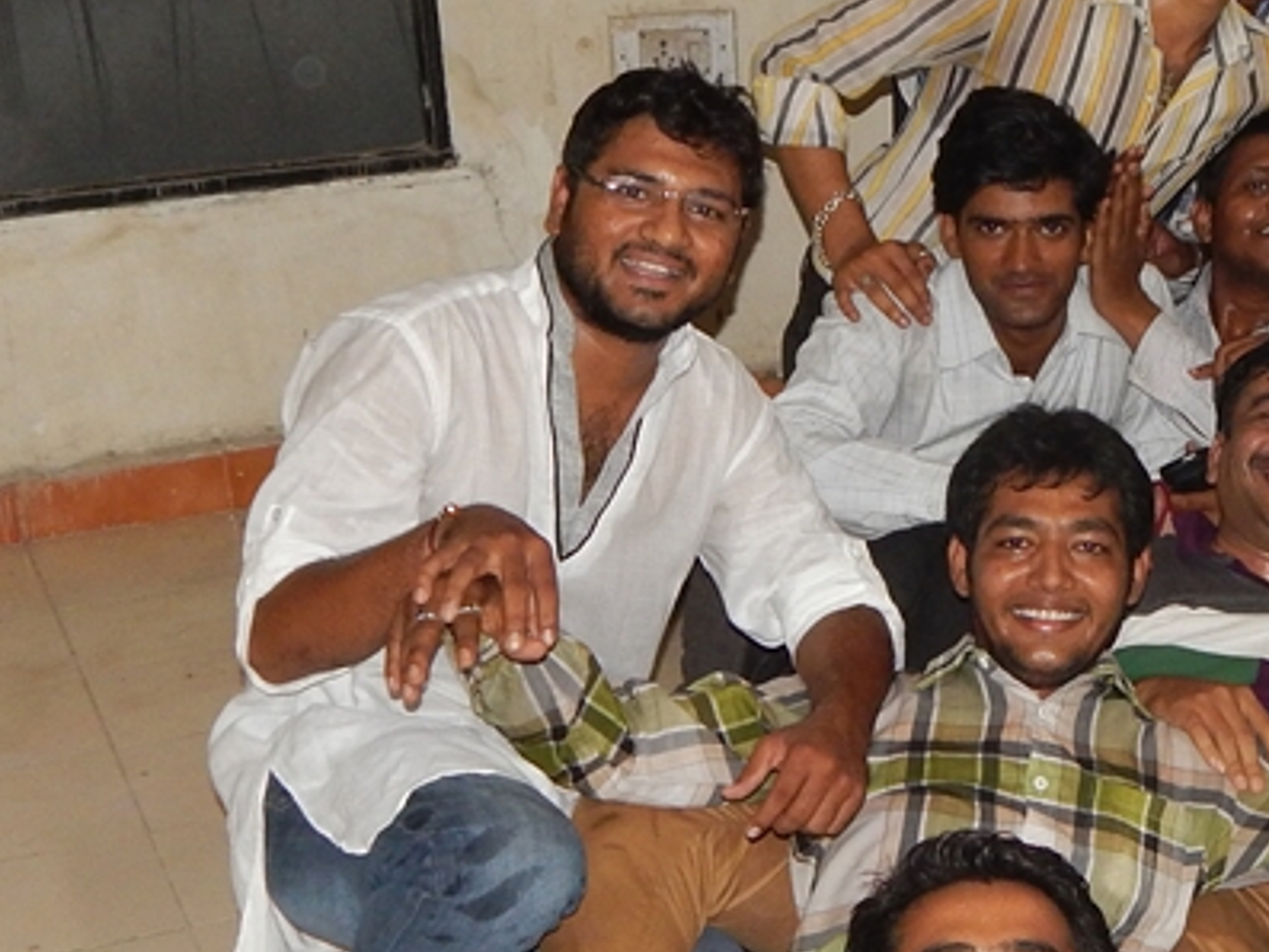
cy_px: 473
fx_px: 3300
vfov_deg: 16.4
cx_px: 1311
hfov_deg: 20.9
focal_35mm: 90
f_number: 3.2
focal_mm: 5.6
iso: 220
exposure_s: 1/30
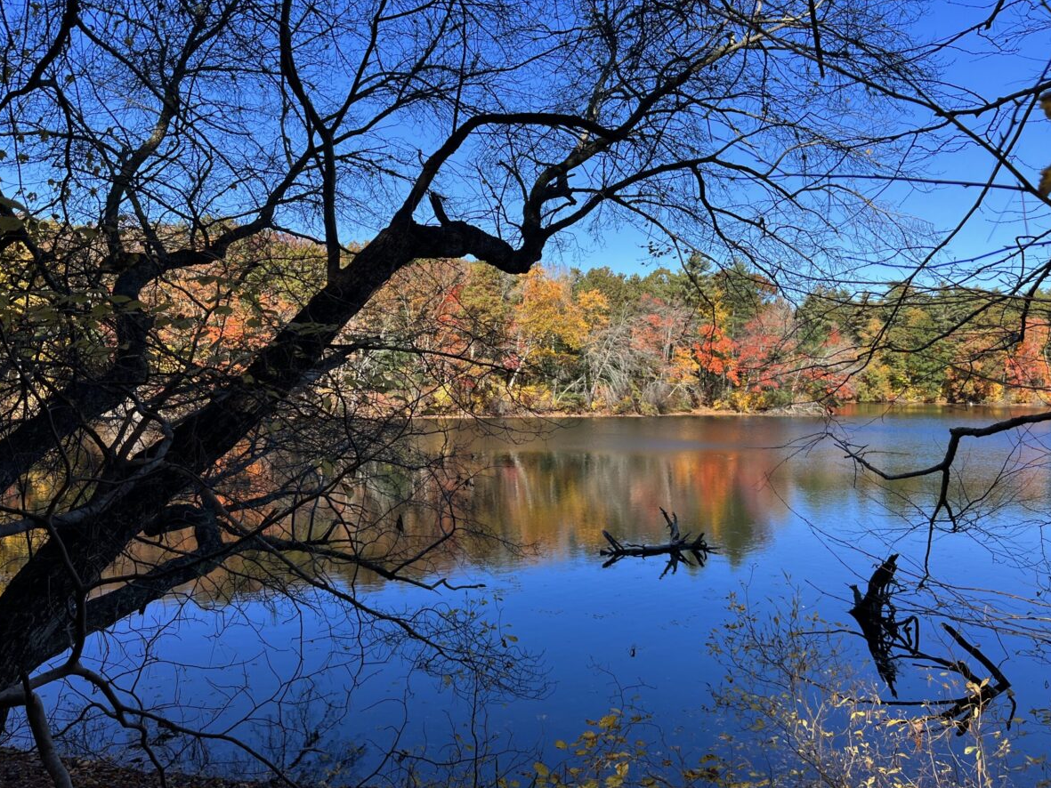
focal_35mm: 27
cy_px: 387
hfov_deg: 65.3
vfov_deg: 51.4
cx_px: 518
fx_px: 820
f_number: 1.6
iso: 50
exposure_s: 1/1355
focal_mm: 5.1
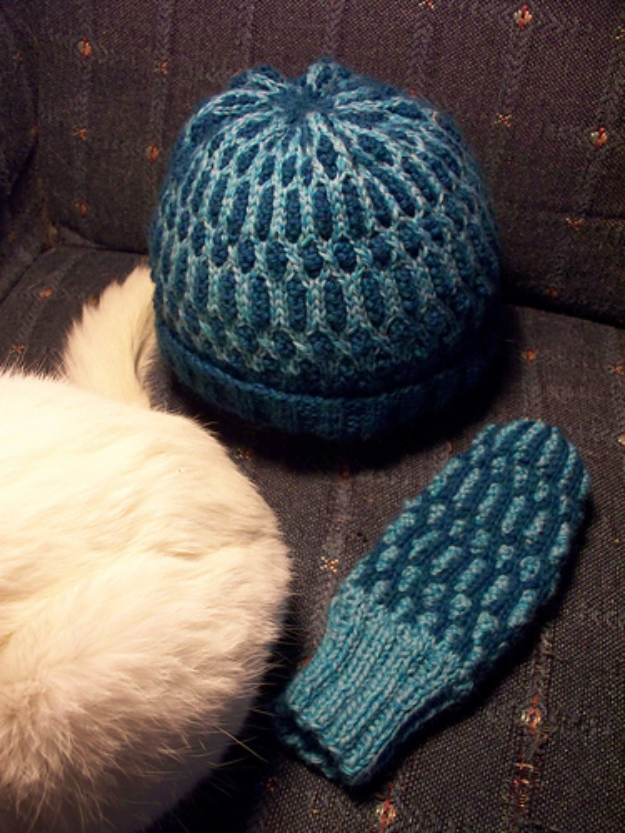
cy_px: 416
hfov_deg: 39.7
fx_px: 867
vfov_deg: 51.4
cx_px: 312
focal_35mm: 36
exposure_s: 1/60
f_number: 2.8
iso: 320
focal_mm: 7.54
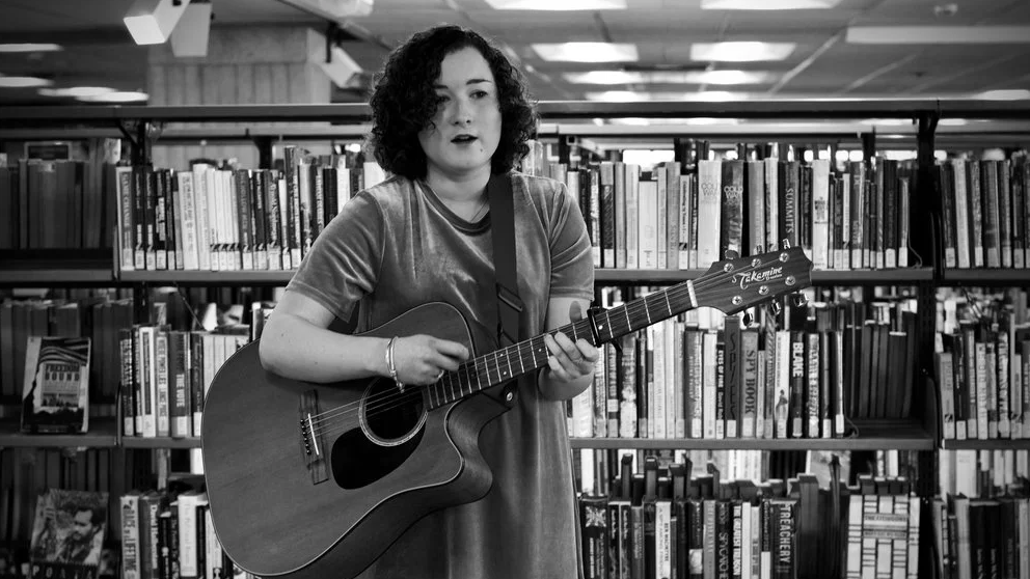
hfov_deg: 26.8
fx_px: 2158
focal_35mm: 79
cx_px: 517
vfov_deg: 15.3
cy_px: 332
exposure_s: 1/80
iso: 800
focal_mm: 50
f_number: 4.5
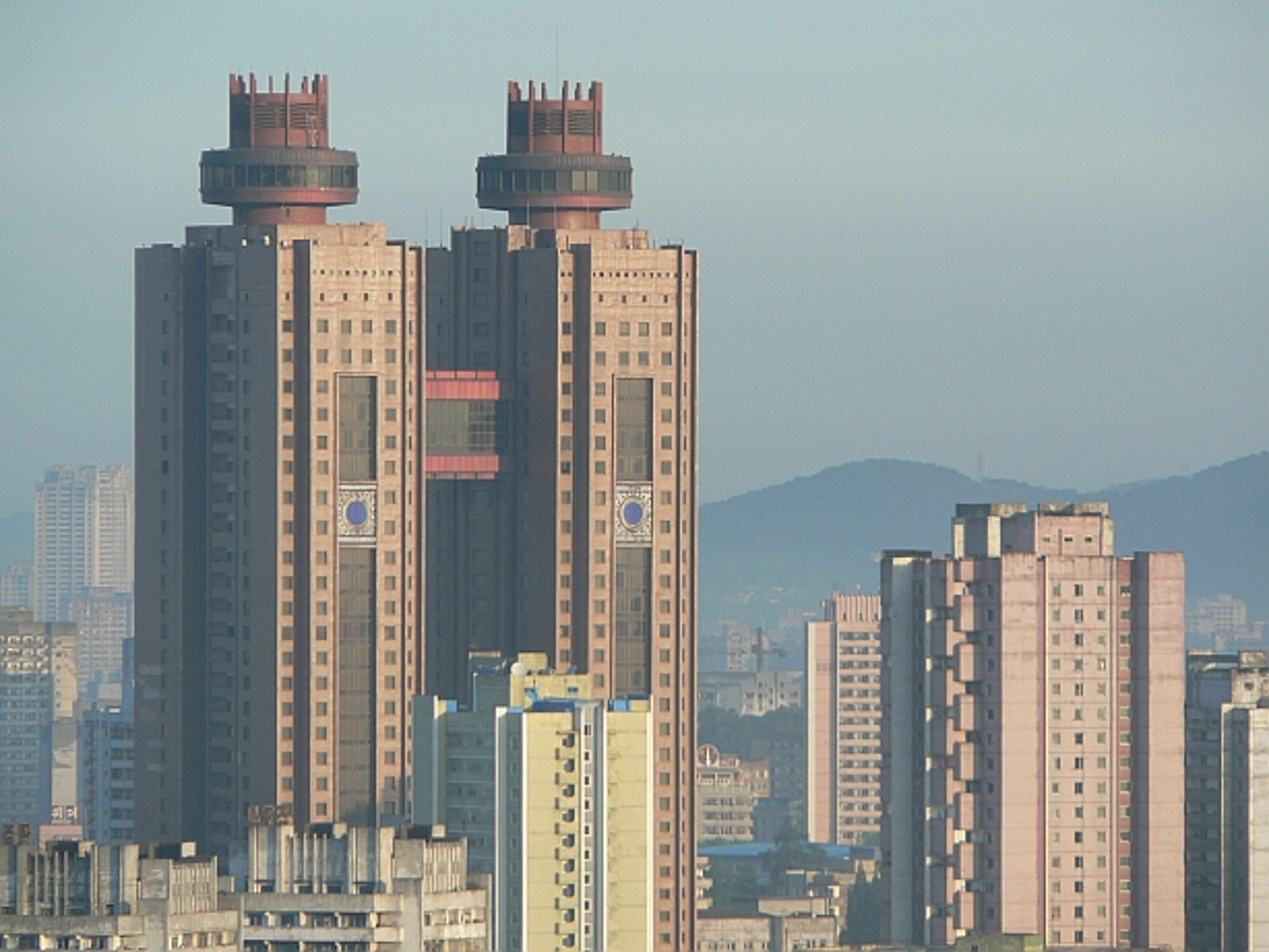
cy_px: 476
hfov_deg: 5.2
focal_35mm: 380
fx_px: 13936
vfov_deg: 3.9
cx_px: 634
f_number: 4
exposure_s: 1/250
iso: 80
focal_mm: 63.3
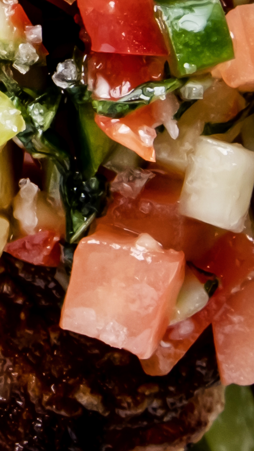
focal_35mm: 425
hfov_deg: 2.8
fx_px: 5088
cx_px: -319
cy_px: -173
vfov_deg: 5.0
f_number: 16
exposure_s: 1/200
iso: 200
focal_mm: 46.3
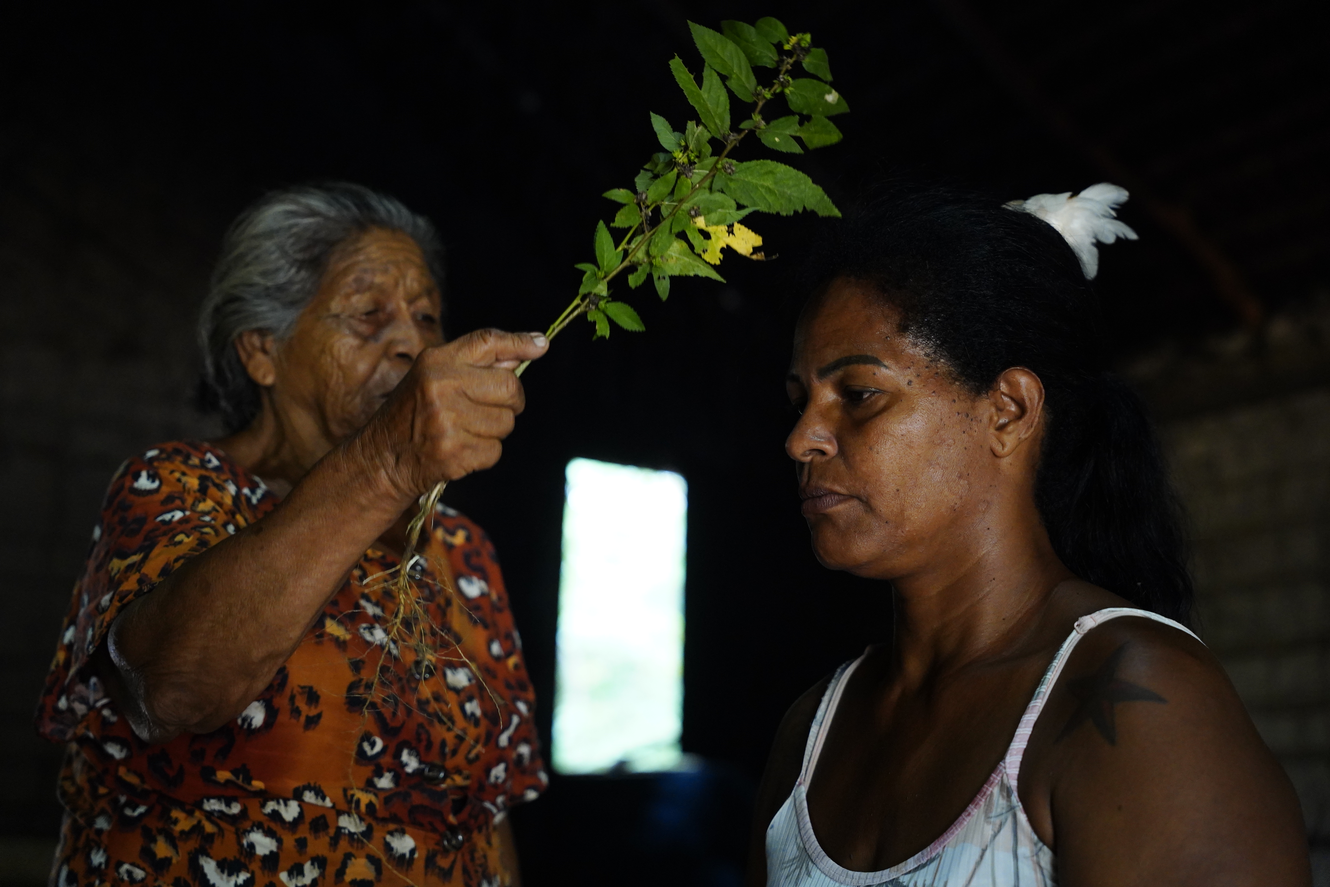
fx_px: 1969
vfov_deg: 25.4
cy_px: 444
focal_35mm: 53
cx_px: 665
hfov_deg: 37.3
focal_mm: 53.3
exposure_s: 1/200
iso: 5000
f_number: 2.8
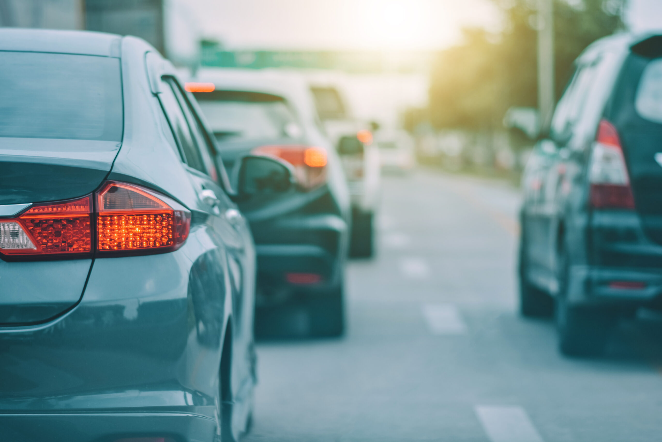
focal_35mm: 128
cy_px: 221
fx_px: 2345
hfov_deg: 16.1
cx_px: 331
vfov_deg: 10.8
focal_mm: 85
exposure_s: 1/800
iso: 100
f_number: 2
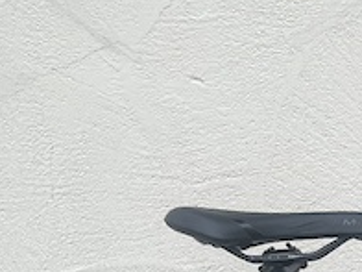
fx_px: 1109
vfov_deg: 12.4
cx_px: 523
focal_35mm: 106
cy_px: 535
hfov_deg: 17.0
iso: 100
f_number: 1.6
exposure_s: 1/121
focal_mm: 5.1
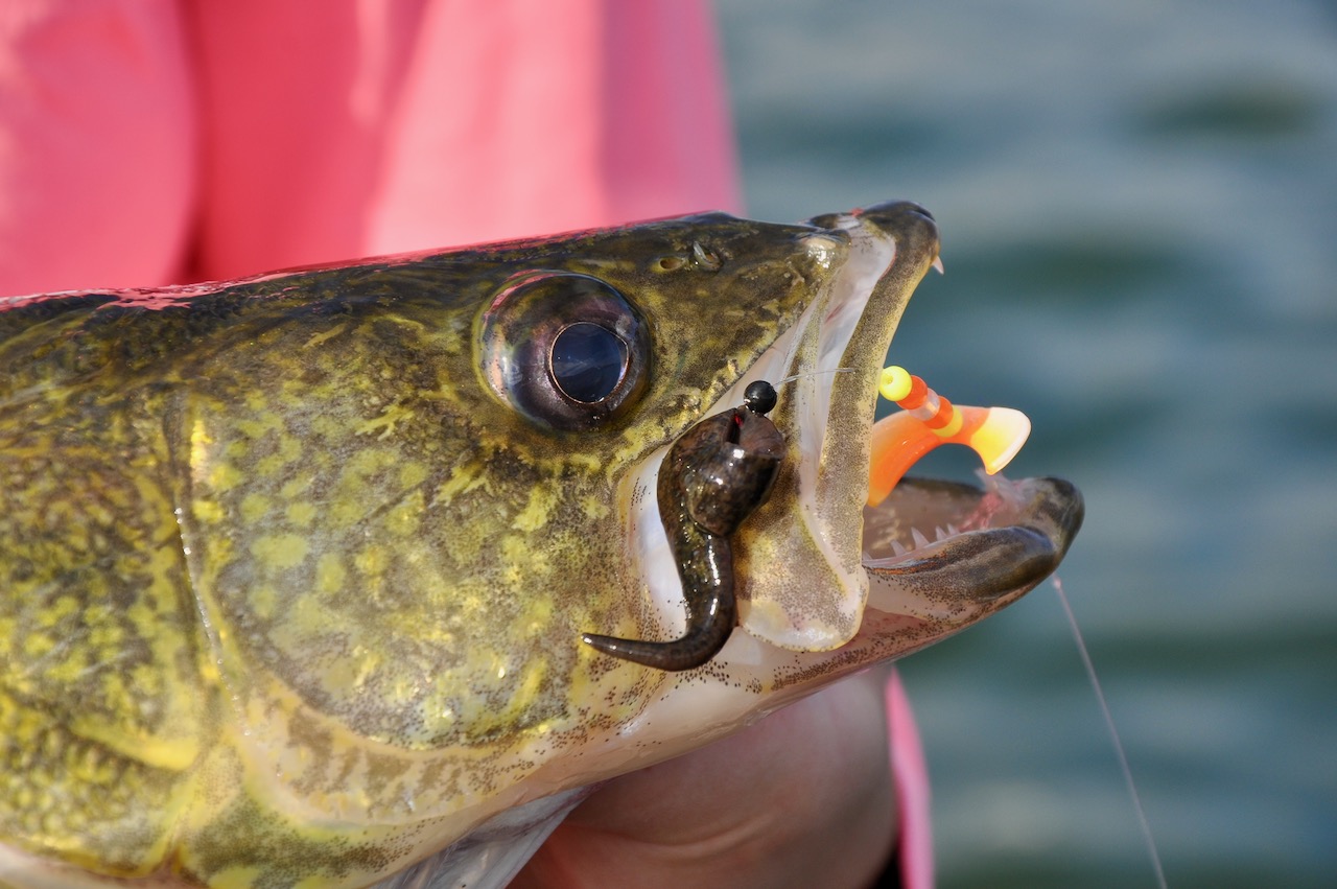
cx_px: 668
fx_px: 5454
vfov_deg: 9.3
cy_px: 444
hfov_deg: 14.0
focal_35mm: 147
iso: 200
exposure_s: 1/320
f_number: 9
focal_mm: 98
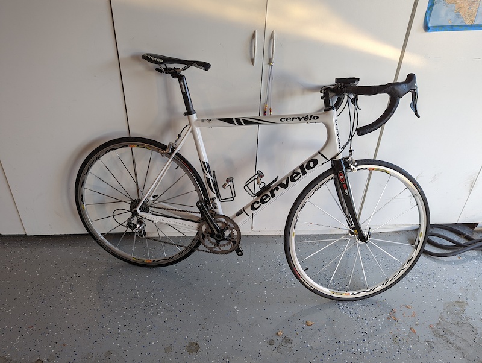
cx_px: 241
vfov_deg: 56.9
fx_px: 335
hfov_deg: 71.5
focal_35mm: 24
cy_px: 182
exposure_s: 1/28.2
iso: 52
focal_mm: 6.81
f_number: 1.85
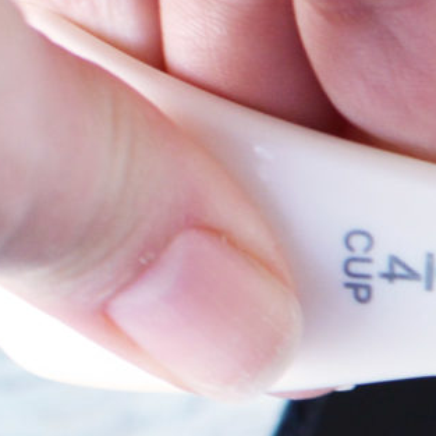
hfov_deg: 5.7
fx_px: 4158
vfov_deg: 6.0
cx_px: 1163
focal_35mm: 292
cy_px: 519
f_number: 4.5
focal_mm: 35
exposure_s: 1/80
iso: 400
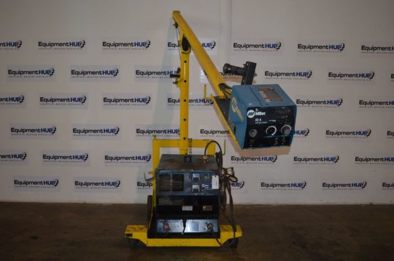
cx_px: 197
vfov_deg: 36.8
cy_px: 130
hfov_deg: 53.2
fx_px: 393
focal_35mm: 36
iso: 450
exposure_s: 1/60
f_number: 4
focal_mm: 24
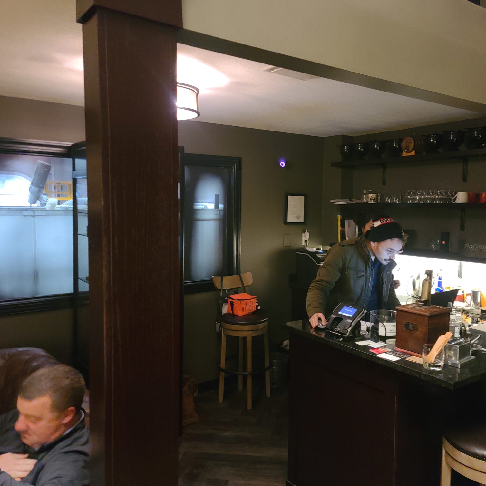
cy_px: 247
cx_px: 286
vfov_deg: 54.0
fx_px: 477
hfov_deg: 53.7
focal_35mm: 30
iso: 1000
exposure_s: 1/24
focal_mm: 7
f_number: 1.8
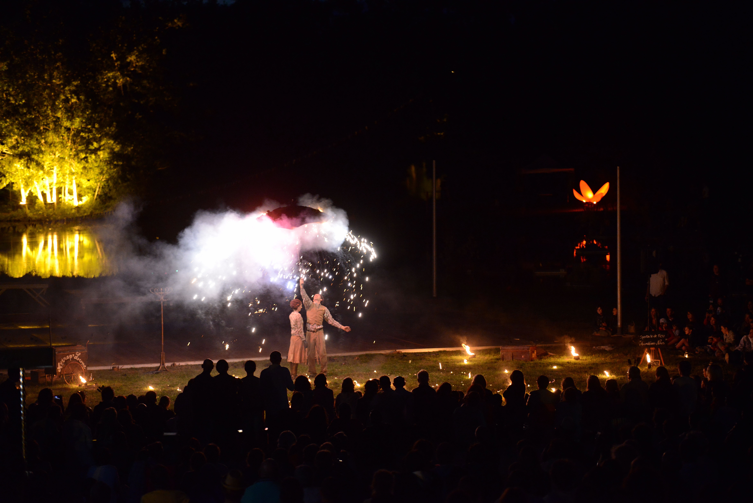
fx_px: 2301
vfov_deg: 12.5
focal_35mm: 110
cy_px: 252
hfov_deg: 18.6
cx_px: 376
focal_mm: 110
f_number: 2.8
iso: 3200
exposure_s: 1/50
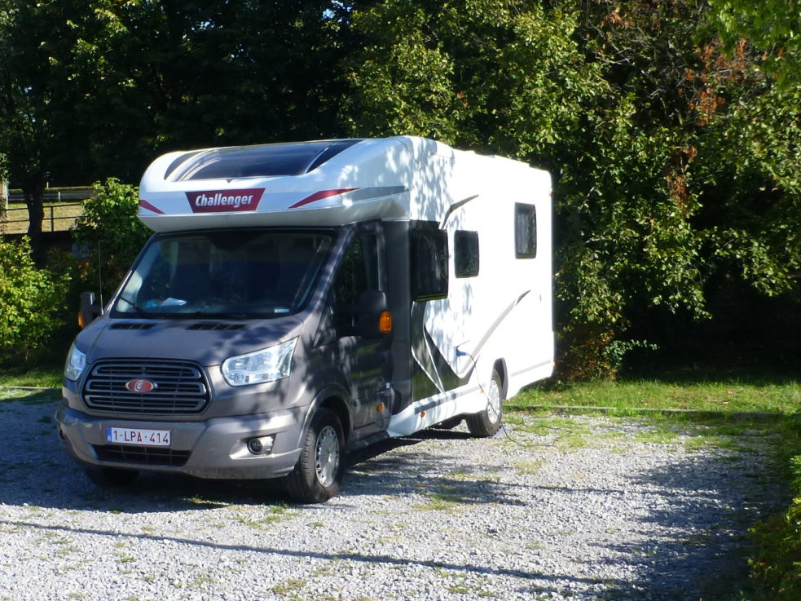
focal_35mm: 50
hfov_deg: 37.6
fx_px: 1157
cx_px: 235
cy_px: 330
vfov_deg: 29.1
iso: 100
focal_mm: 4.3
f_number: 4
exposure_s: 1/400
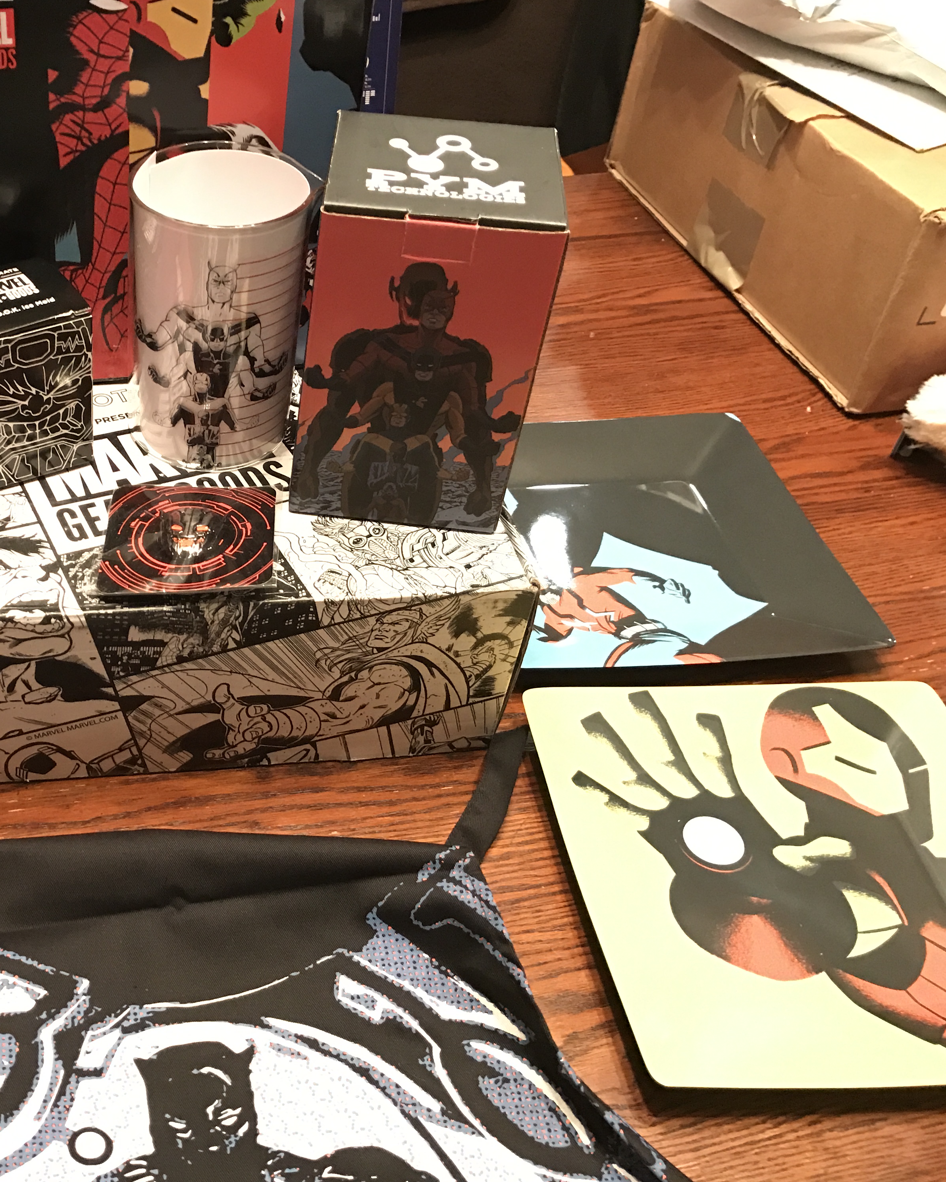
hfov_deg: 38.2
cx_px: 151
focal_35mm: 37
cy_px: 583
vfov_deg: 49.1
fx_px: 1295
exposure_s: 1/7
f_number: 1.8
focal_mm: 3.99
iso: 100
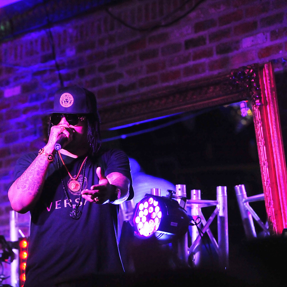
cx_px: 81
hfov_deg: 8.5
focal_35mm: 205
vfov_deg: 8.5
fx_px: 1923
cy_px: 143
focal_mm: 160
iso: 5000
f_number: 4
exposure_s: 1/320
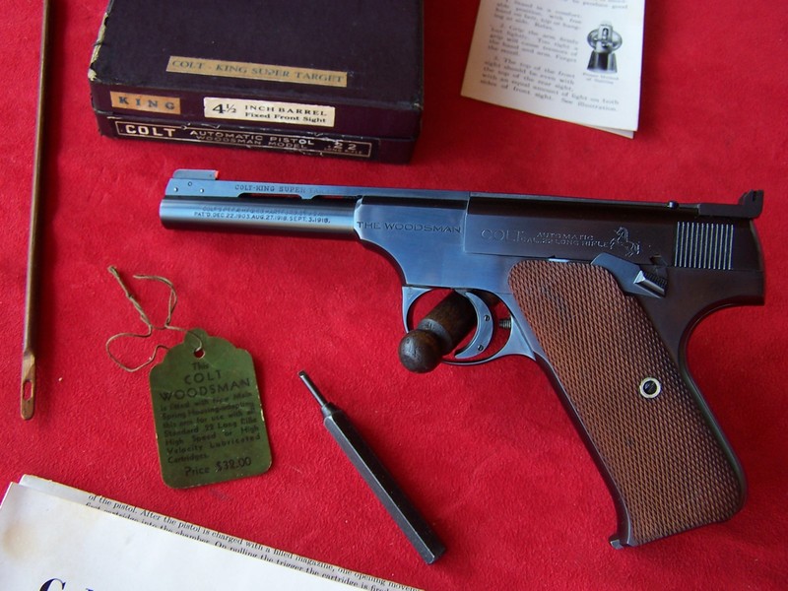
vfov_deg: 37.7
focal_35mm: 38
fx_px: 865
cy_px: 296
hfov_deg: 49.0
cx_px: 394
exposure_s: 1/30
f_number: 2.8
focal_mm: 6.3
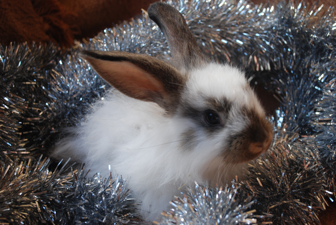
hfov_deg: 41.1
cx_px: 168
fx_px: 449
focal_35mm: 48
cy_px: 112
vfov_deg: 28.2
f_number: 5
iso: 200
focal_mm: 32
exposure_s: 1/40
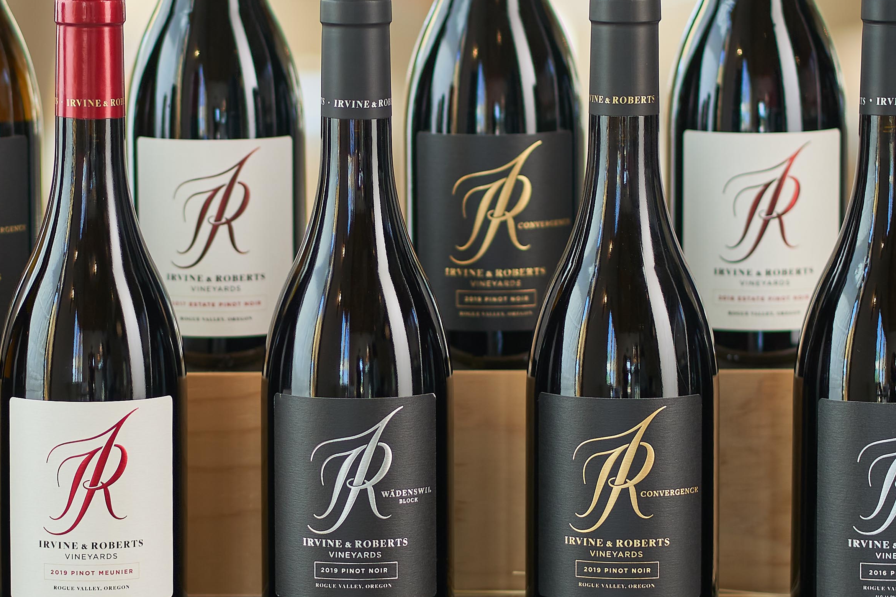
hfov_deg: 9.4
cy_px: 313
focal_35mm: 218
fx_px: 5426
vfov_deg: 6.3
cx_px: 307
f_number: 2
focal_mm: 85
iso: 100
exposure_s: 1/125
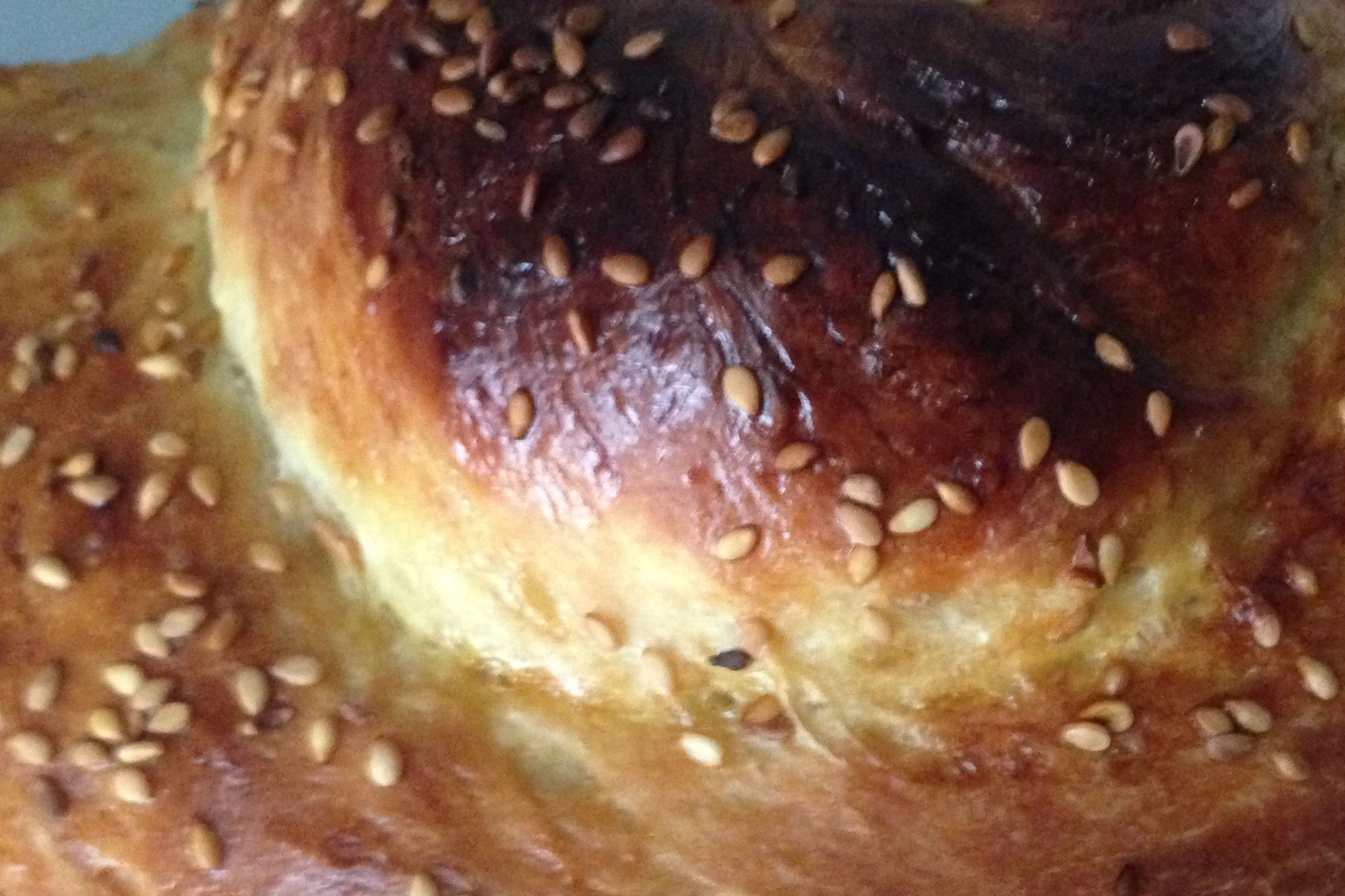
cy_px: 435
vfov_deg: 24.6
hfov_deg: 36.1
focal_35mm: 55
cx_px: 802
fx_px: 2055
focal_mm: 4.12
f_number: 2.4
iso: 640
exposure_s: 1/15
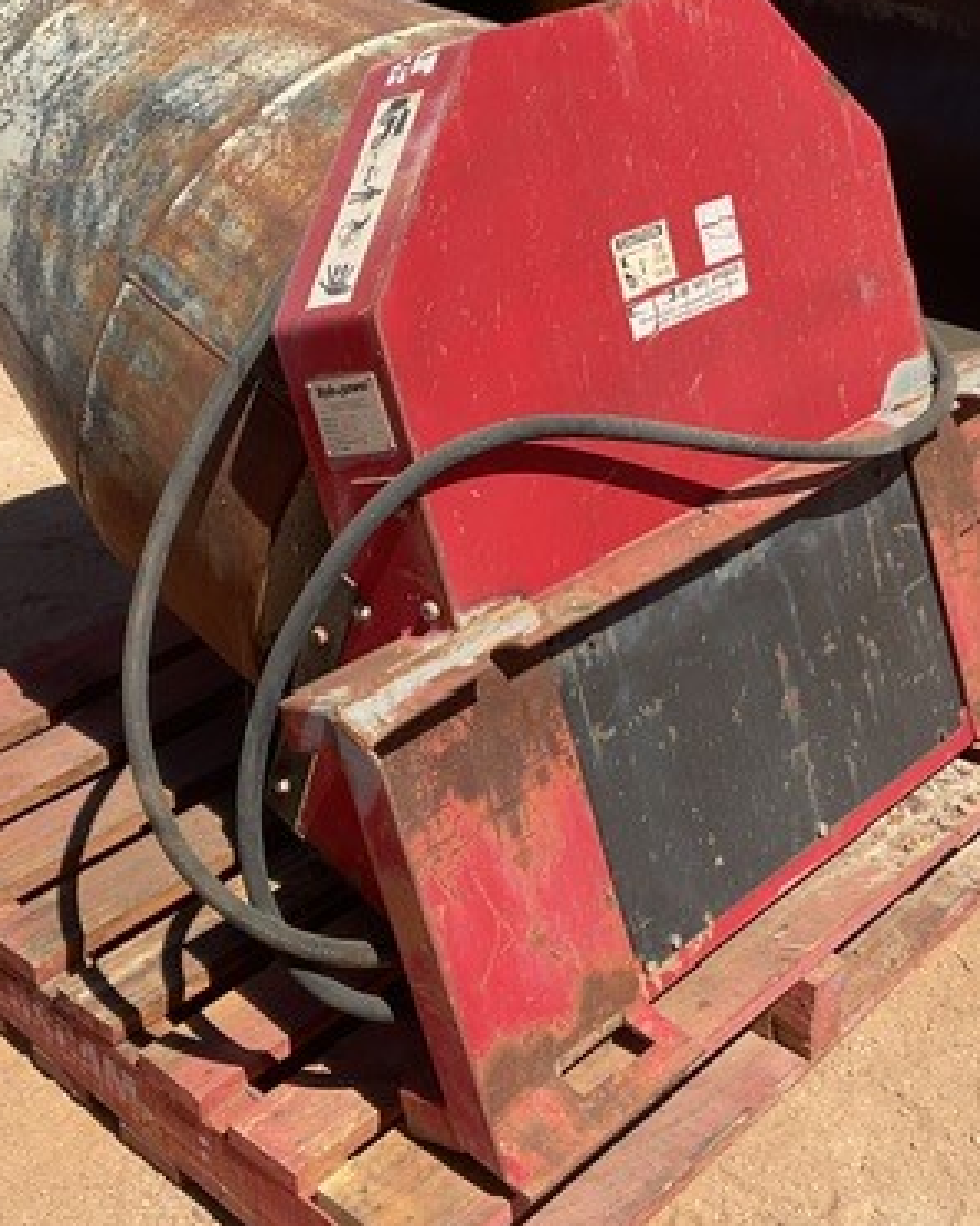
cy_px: 560
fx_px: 1777
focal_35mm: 49
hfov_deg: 30.8
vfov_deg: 38.0
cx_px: 467
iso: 16
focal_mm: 3
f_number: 1.8
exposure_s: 1/2227
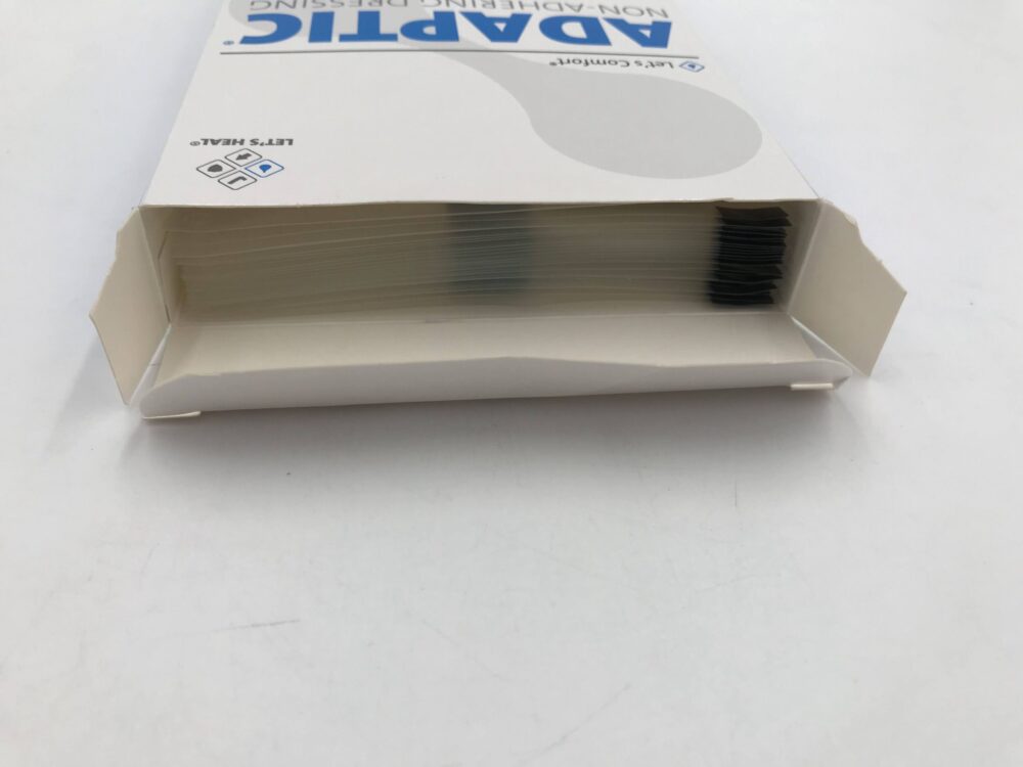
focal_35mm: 28
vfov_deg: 49.7
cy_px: 384
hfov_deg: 63.4
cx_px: 512
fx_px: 827
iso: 25
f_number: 1.8
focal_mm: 3.99
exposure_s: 1/120
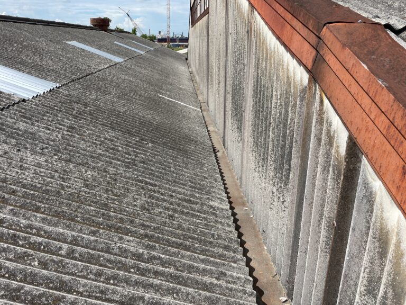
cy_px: 152
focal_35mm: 26
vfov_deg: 53.1
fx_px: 305
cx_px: 203
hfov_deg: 67.3
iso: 32
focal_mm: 4.2
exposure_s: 1/3610
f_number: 1.6
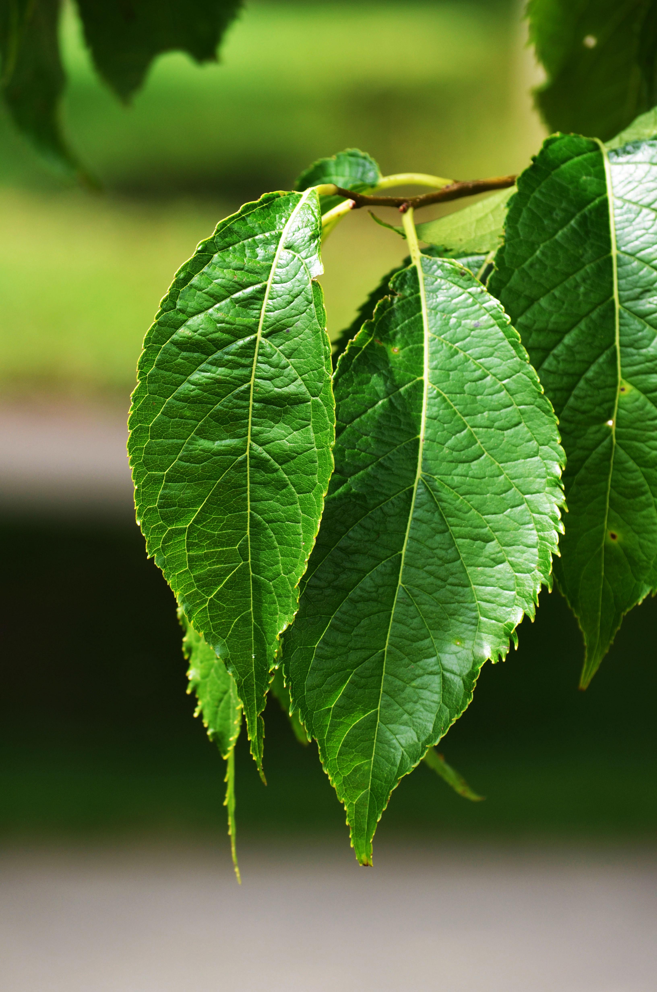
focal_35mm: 202
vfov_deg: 10.2
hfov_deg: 6.8
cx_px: 328
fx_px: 5568
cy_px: 496
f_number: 7.1
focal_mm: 135
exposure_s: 1/200
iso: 200
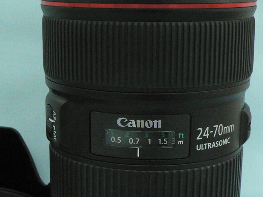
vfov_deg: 19.6
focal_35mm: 75
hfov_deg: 25.8
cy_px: 117
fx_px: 570
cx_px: 79
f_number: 4.5
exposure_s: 1/80
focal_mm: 6
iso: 400
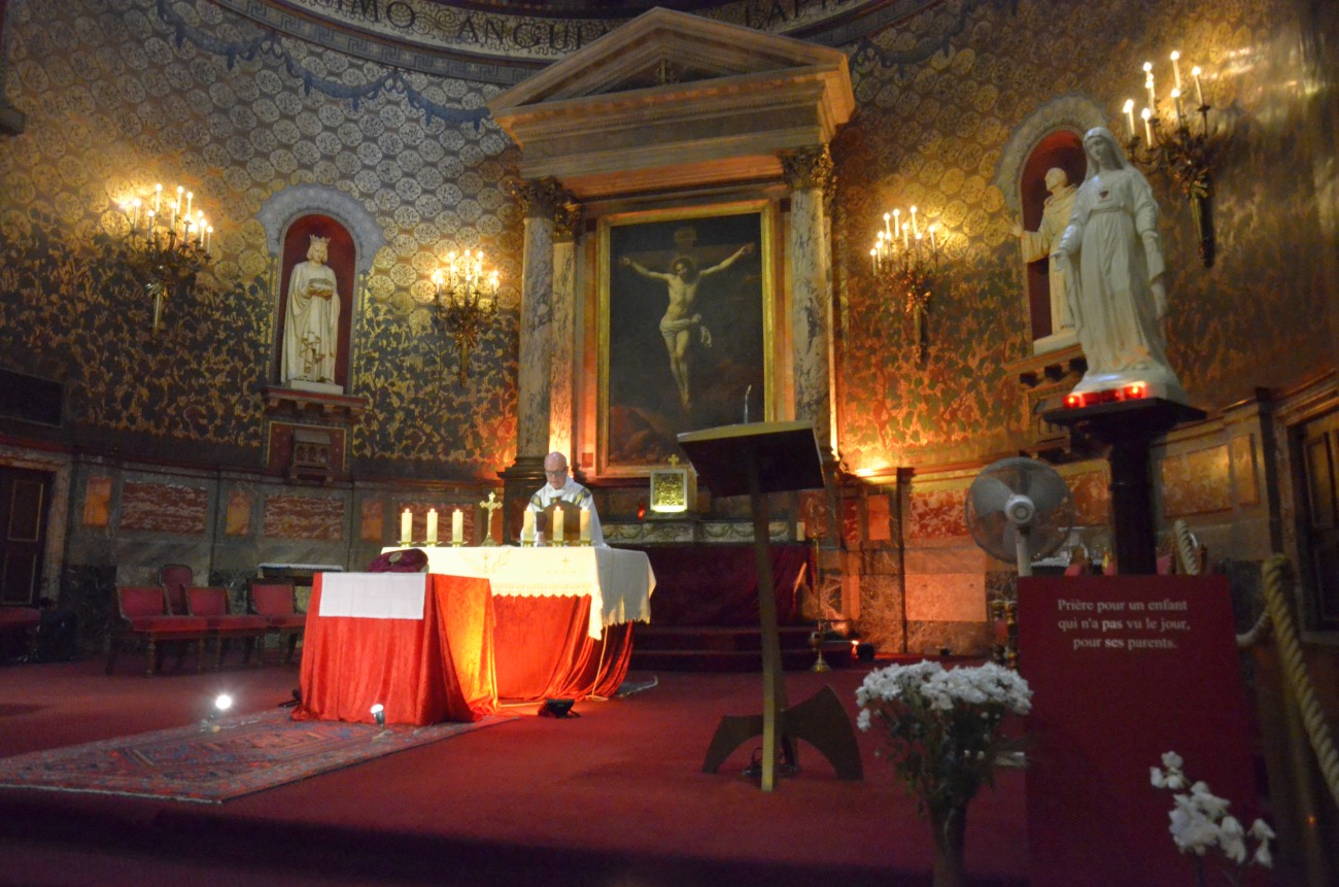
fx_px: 891
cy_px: 444
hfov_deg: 73.9
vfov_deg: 52.9
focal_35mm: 24
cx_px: 670
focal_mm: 16
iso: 6400
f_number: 5
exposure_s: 1/100
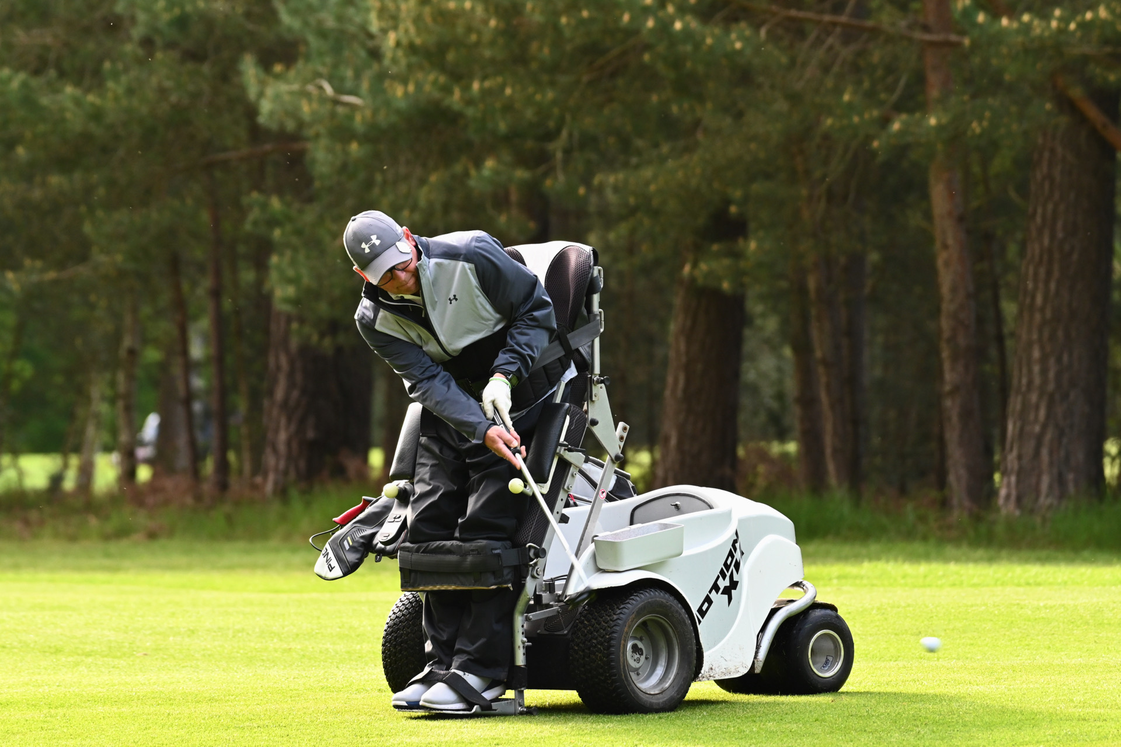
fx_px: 11673
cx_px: 560
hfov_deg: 5.5
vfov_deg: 3.7
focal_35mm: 375
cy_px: 374
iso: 1100
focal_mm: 250
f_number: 5.6
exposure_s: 1/250
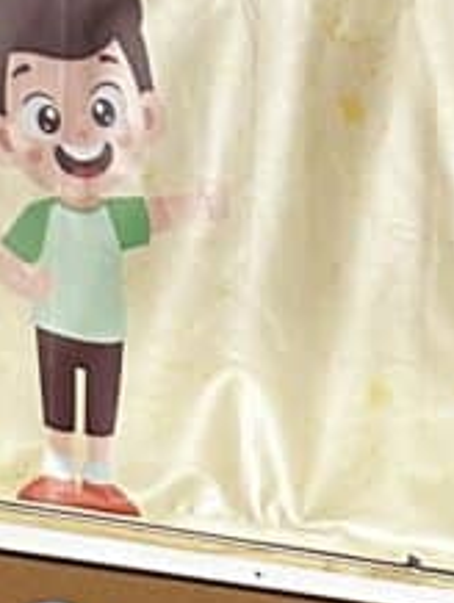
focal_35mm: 169
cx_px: 1190
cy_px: 1303
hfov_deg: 8.0
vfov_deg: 10.5
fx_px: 2950
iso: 320
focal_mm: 6.86
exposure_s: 1/60
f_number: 1.78
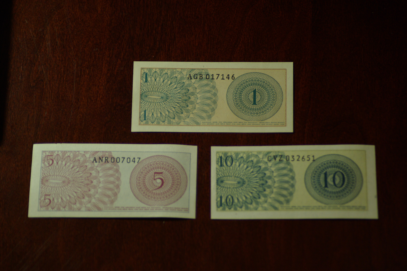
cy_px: 136
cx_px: 204
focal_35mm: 165
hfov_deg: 12.5
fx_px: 1865
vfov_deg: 8.3
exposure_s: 1/125
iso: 400
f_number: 4
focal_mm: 110
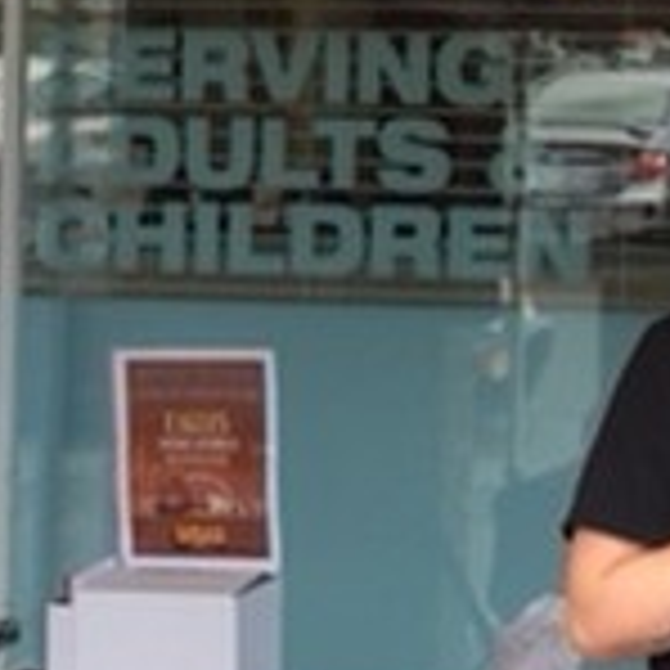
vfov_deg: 12.5
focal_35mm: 138
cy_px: -9
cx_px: 688
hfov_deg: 12.5
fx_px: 3022
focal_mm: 4.15
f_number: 2.2
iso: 25
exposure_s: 1/120
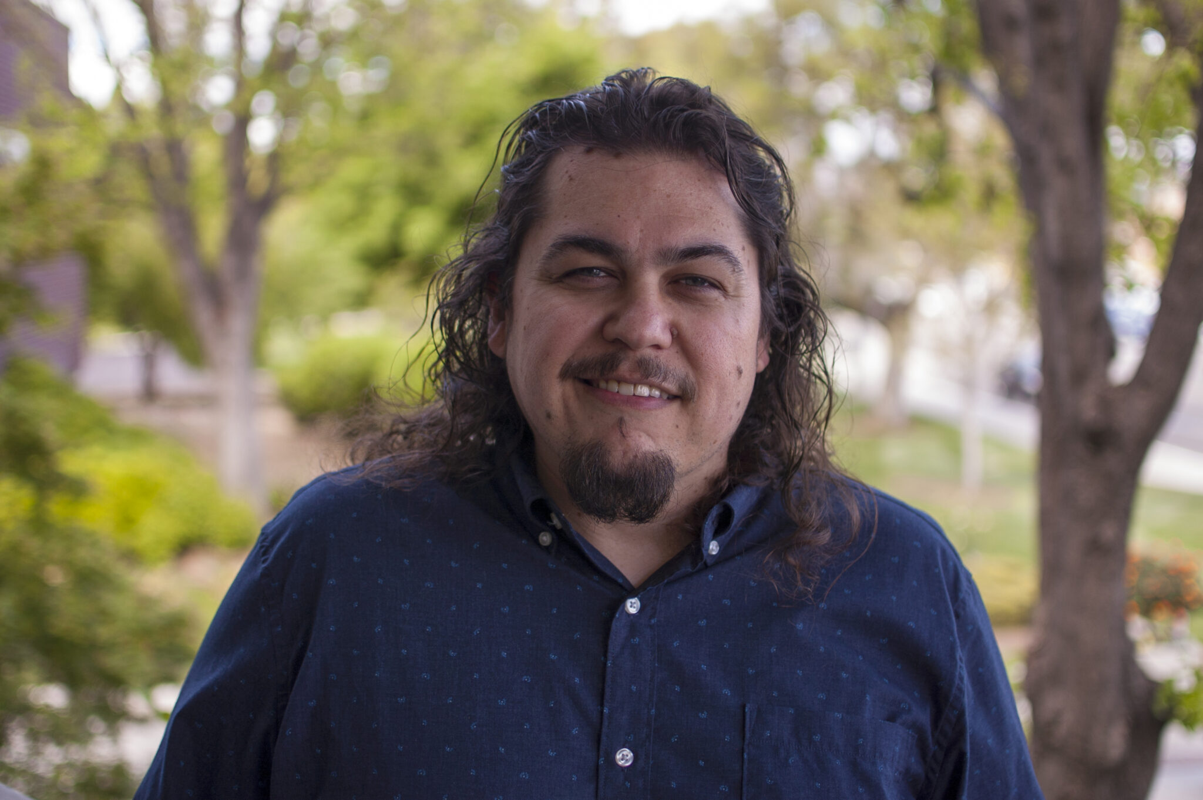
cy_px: 400
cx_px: 602
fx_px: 1753
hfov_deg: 37.9
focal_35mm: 52
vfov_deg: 25.7
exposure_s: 1/640
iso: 200
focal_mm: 35
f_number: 1.8
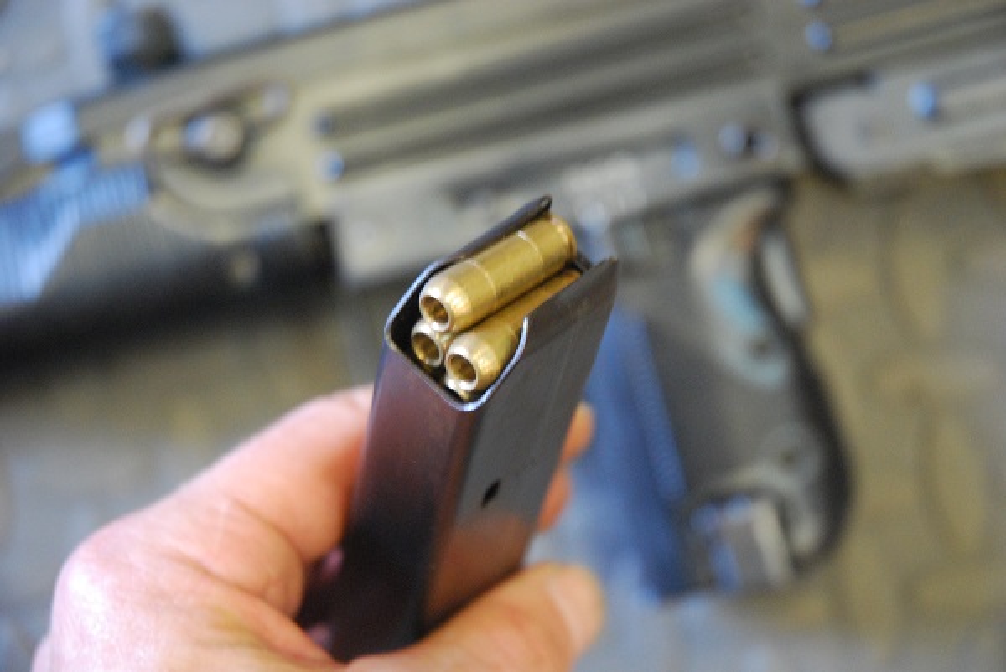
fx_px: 2936
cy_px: 336
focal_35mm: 105
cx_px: 503
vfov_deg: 13.1
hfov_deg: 19.4
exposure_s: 1/40
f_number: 4.5
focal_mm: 70
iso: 1600
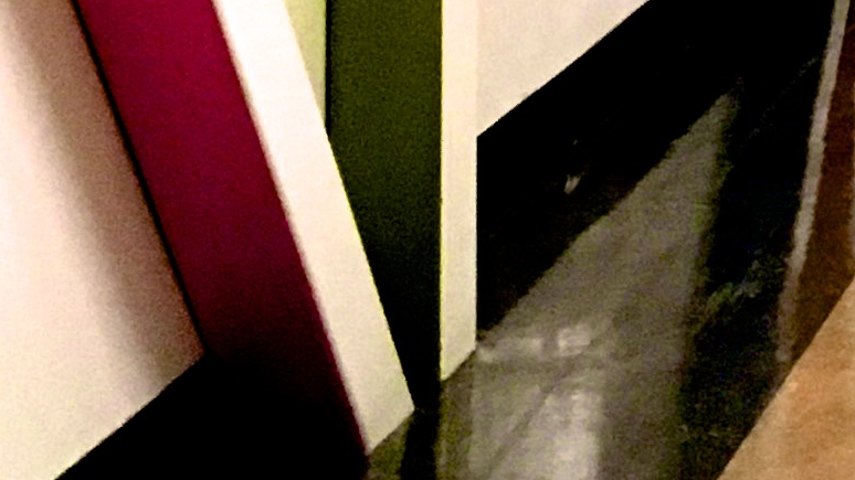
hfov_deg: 12.0
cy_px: -712
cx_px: 1481
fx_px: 3763
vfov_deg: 6.9
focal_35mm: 166
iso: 100
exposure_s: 1/30
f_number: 2.2
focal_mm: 4.15
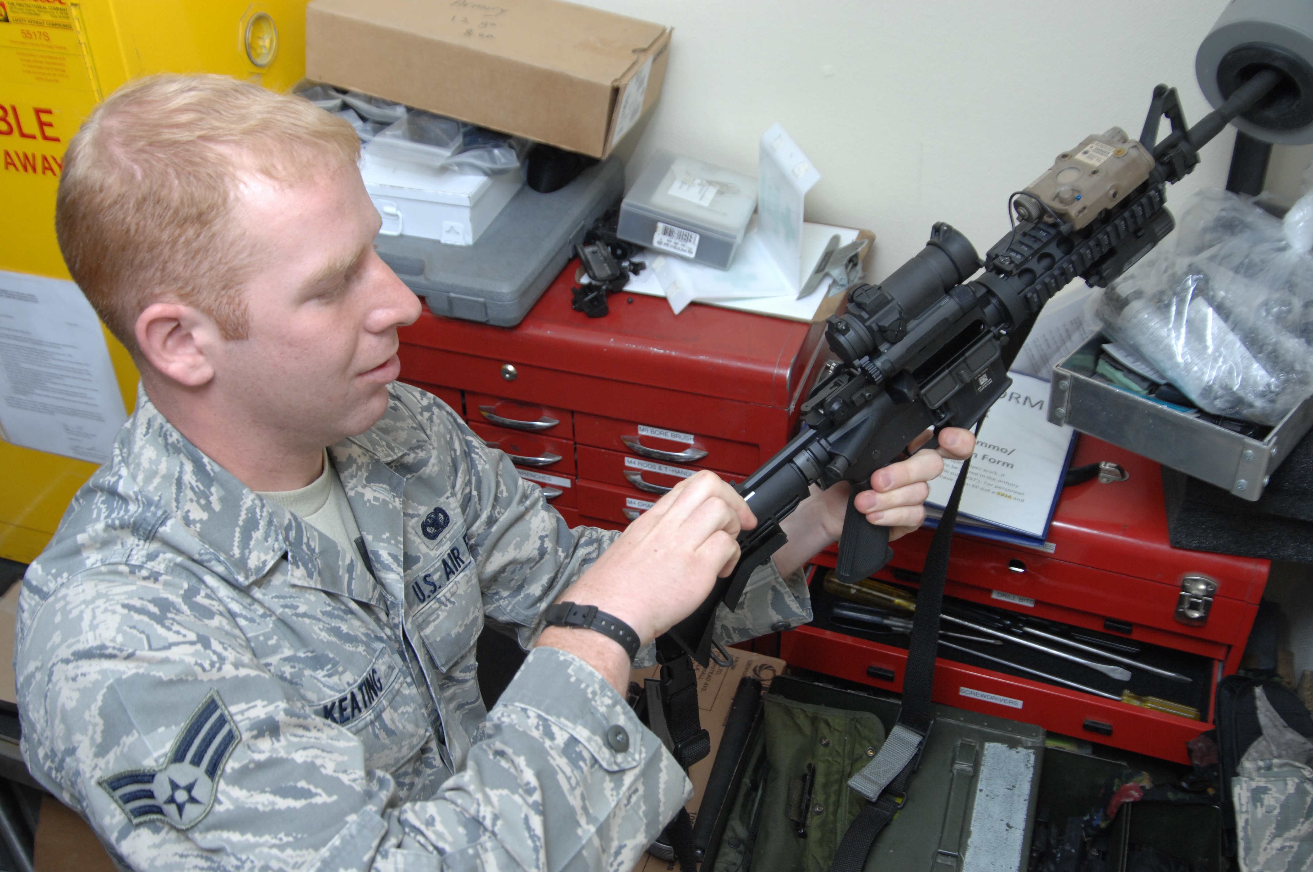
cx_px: 656
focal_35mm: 36
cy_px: 436
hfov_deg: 53.2
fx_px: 1311
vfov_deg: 36.8
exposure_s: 1/250
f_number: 3.5
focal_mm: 24
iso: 400
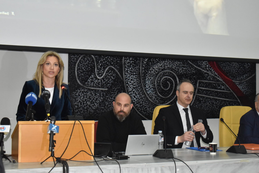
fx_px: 486
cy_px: 86
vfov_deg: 20.2
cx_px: 130
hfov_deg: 29.9
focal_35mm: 68
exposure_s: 1/60
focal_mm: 45
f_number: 5
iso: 1800
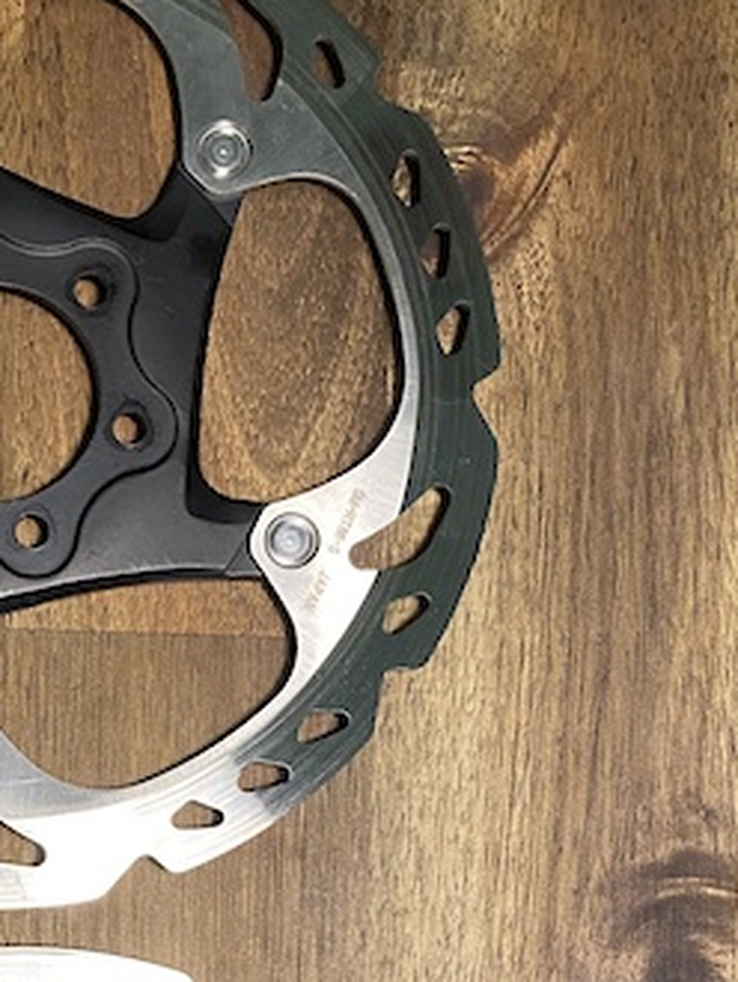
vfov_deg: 28.7
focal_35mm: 63
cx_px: -57
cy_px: 997
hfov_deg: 22.1
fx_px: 1789
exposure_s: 1/60
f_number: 1.8
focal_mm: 4.25
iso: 320
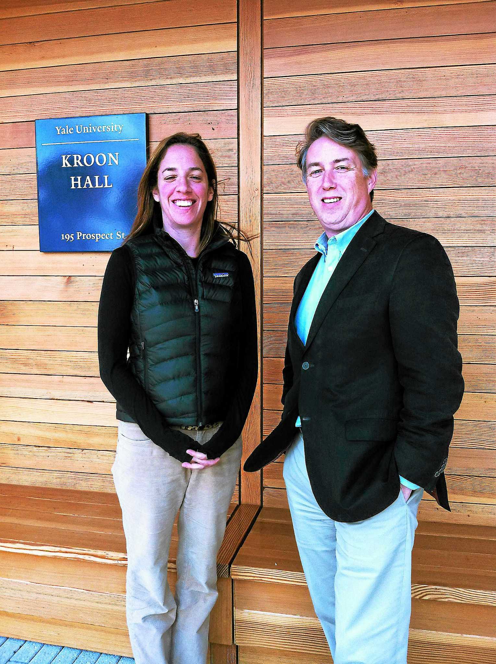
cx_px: 248
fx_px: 671
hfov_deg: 40.6
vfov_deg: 52.7
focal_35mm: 35
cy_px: 332
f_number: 2.8
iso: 100
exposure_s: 1/120
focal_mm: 3.85
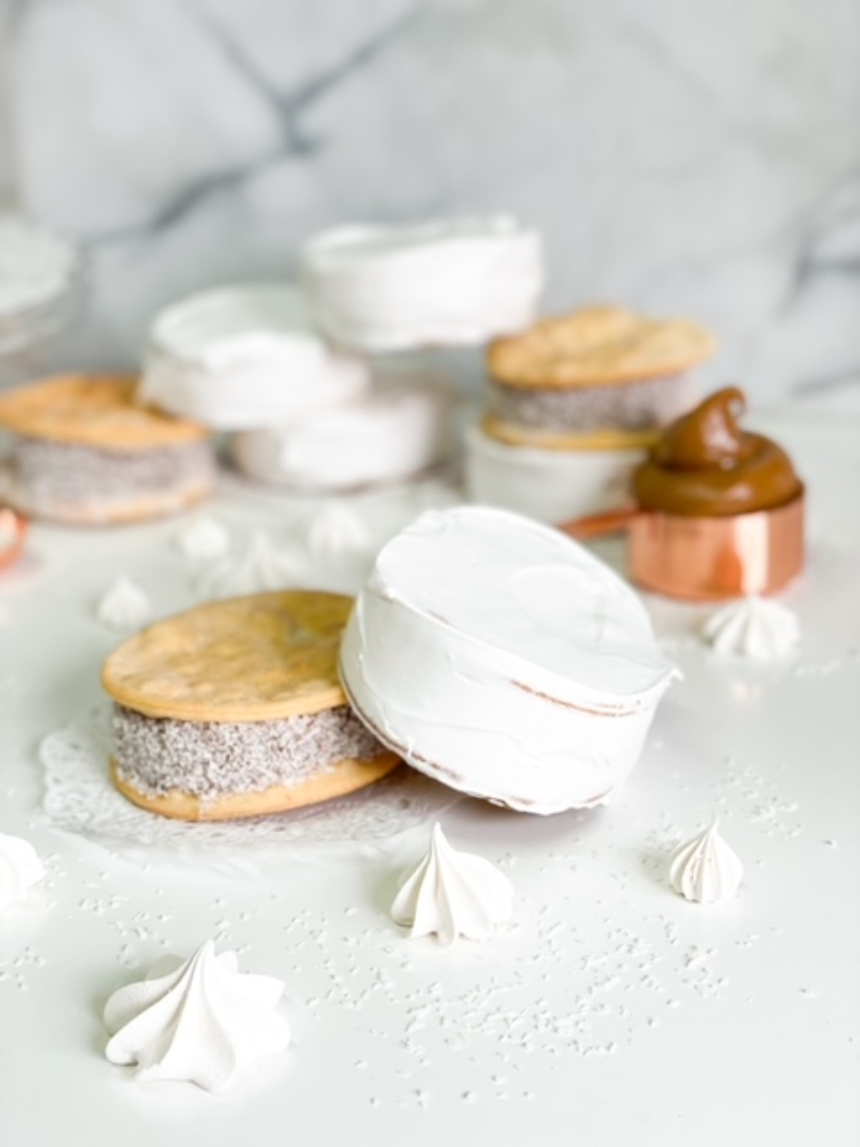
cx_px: 430
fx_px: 1723
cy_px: 574
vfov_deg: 36.8
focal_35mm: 52
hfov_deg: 28.0
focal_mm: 6
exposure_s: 1/100
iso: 64
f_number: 2
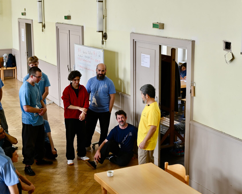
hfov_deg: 32.9
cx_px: 144
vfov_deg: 26.7
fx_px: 408
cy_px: 98
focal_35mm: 57
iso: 640
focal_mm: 50
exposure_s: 1/80
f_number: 1.4
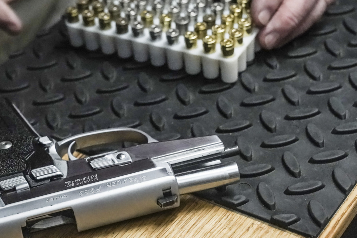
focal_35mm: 75
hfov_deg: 26.8
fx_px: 744
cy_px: 117
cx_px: 110
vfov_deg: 18.2
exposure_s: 1/200
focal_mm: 52
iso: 8000
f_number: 6.3
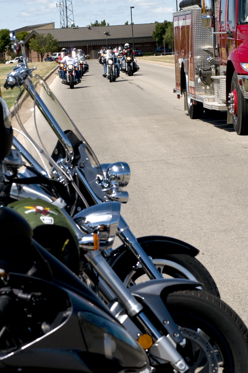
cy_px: 186
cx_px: 124
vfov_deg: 14.4
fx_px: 1476
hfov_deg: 9.6
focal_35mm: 142
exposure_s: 1/250
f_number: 18
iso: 160
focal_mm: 95
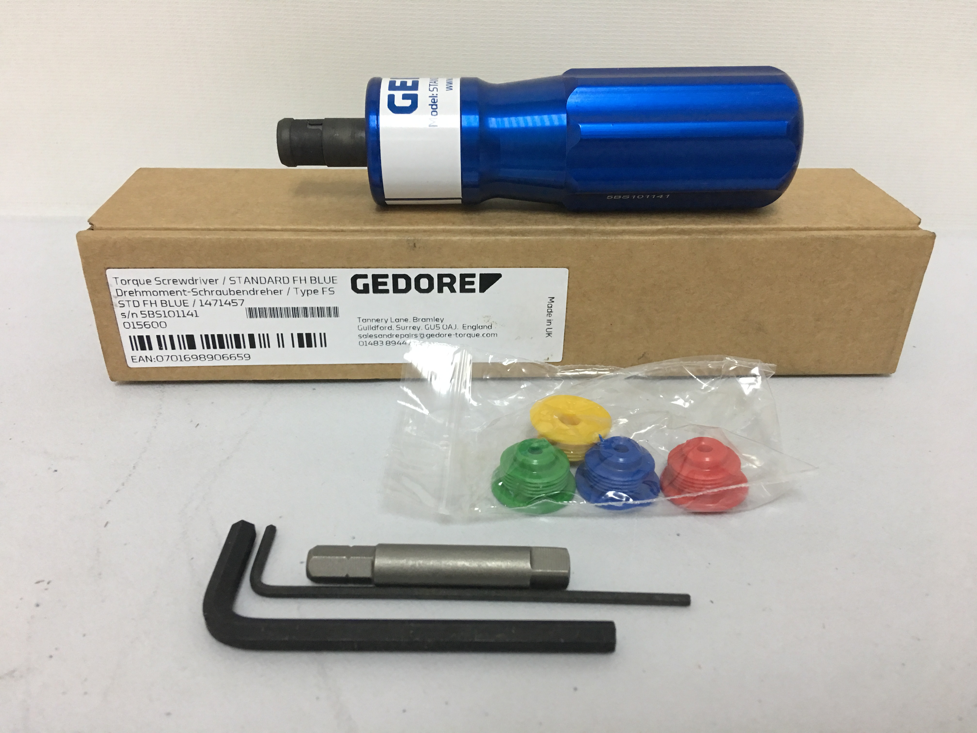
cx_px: 488
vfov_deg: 48.2
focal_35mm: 29
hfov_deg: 61.7
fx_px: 818
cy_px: 366
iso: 80
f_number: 2.2
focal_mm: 4.15
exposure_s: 1/17
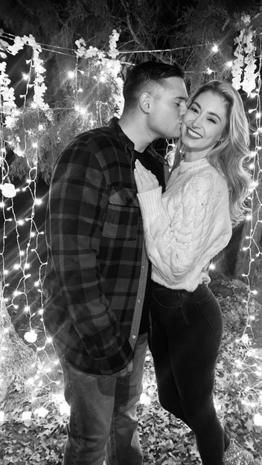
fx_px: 358
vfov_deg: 66.0
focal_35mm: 29
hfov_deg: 40.1
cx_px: 150
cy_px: 231
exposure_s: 1/4
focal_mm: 4.25
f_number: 1.8
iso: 125
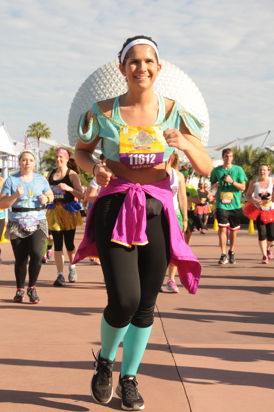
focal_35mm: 75
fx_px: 858
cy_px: 206
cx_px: 137
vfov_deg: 27.0
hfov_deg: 18.1
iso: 500
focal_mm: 50
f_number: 9
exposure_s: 1/640
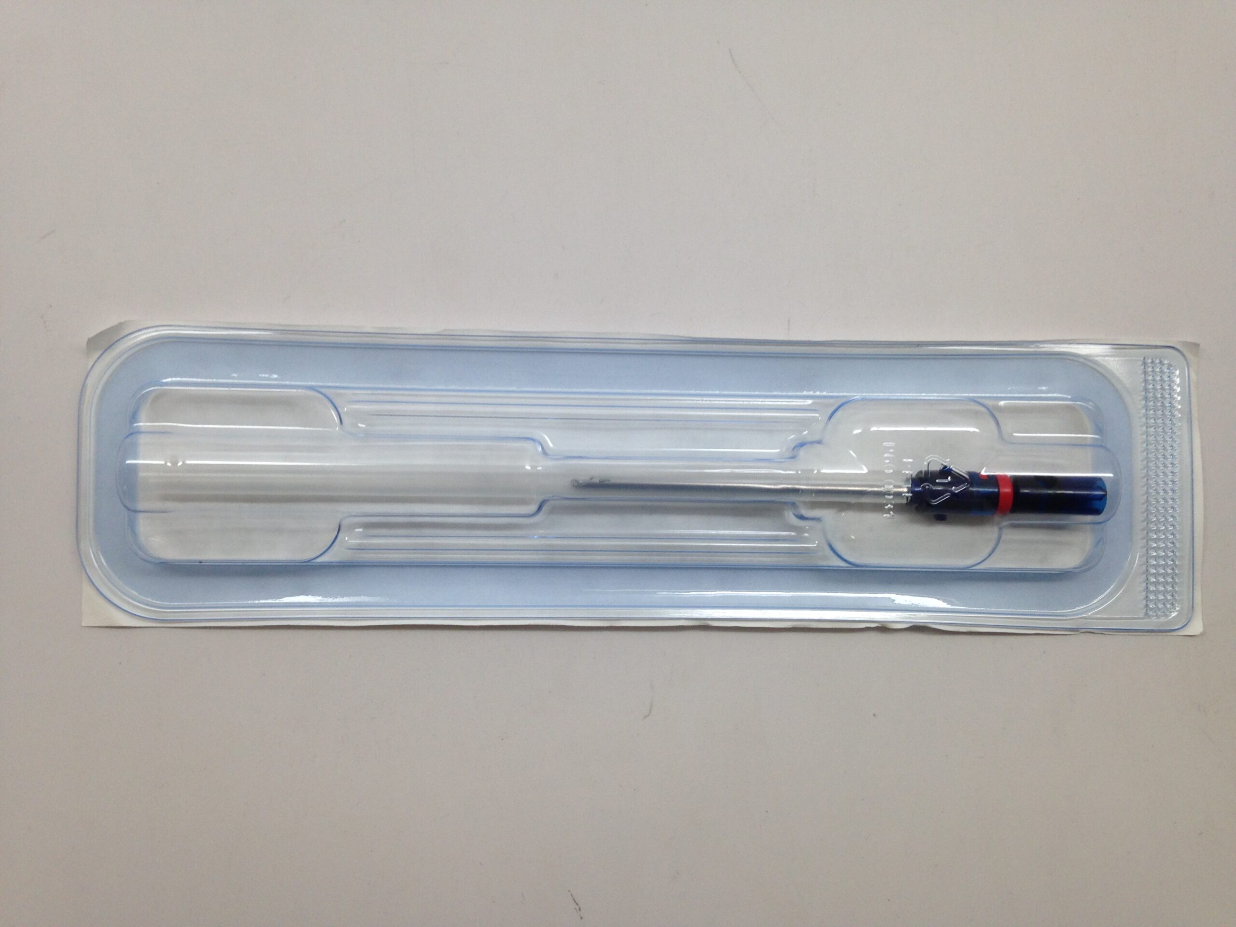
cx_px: 618
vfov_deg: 42.9
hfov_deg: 55.4
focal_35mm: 33
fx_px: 1178
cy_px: 464
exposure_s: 1/60
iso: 50
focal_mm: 4.12
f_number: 2.4
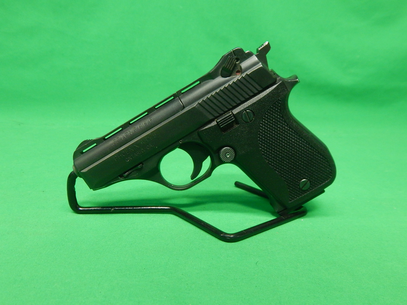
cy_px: 152
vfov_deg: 49.7
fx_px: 329
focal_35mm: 28
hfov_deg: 63.4
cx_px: 204
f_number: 3.2
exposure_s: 1/80
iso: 400
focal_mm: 5.1
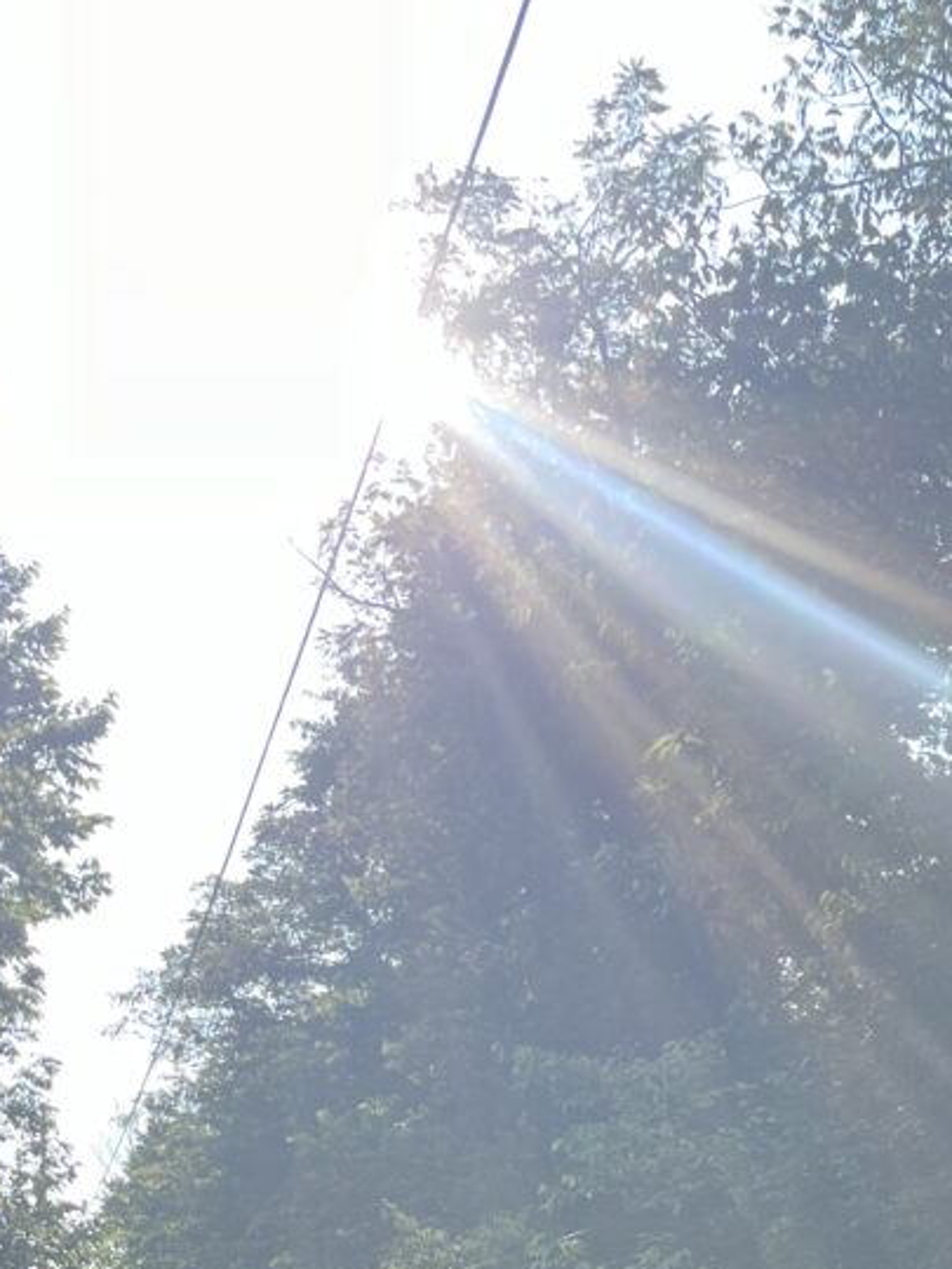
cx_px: 390
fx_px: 2714
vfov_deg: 24.1
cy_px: 1492
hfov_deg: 19.9
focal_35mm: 74
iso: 50
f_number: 1.6
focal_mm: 5.1
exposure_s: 1/1294
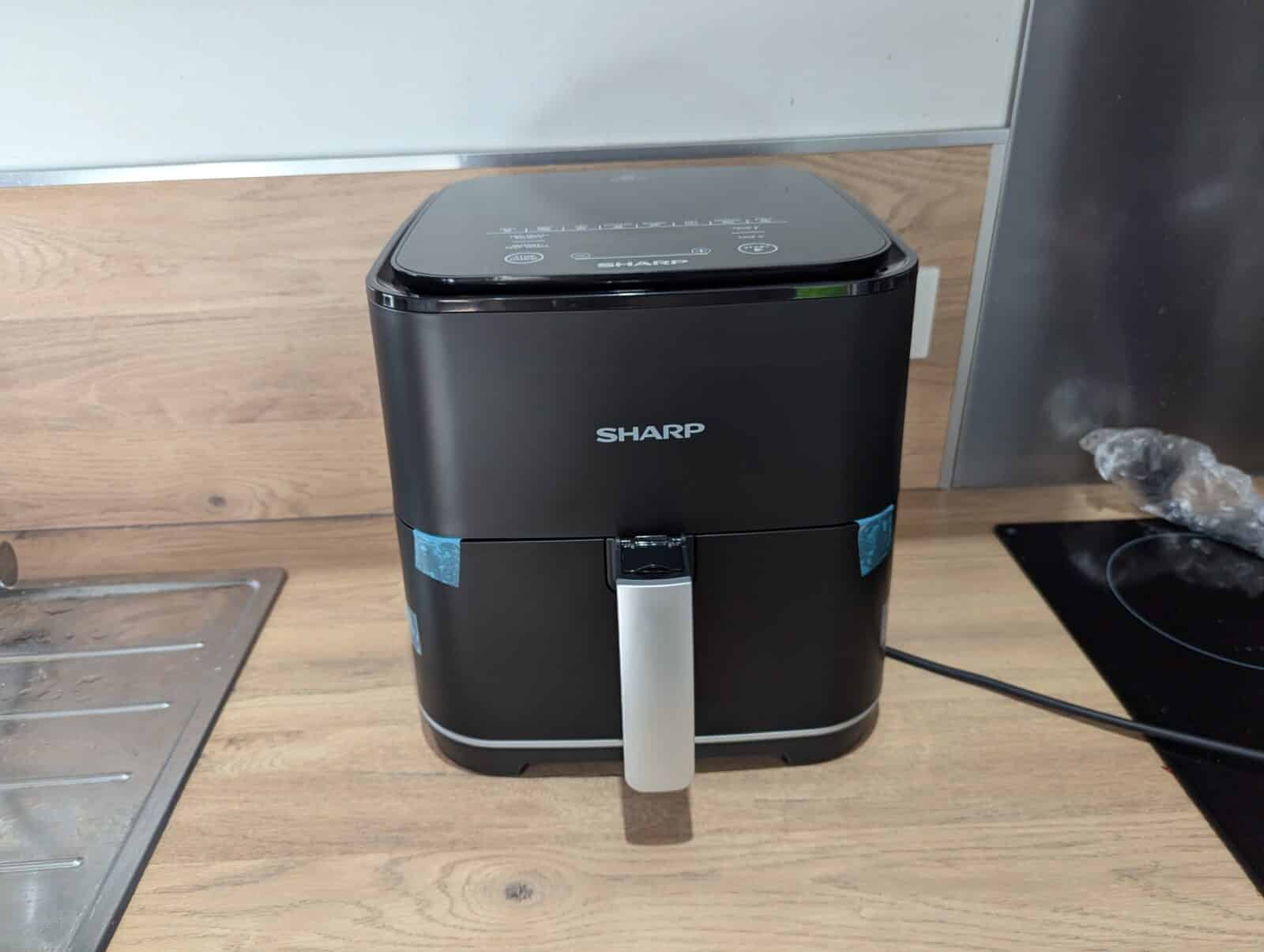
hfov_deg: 71.5
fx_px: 878
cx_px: 632
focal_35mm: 24
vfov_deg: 56.9
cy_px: 476
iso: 157
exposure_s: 1/25
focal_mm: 6.81
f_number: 1.85
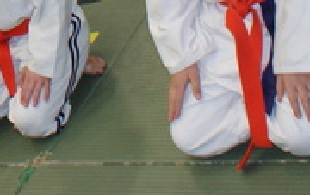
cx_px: -88
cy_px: -288
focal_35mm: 137
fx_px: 1159
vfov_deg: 8.7
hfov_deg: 14.6
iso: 400
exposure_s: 1/60
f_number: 5.6
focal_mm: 18
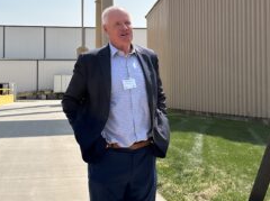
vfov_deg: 27.3
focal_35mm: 53
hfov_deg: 36.2
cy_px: 73
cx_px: 119
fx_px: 413
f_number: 1.78
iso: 80
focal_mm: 6.86
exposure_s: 1/8197
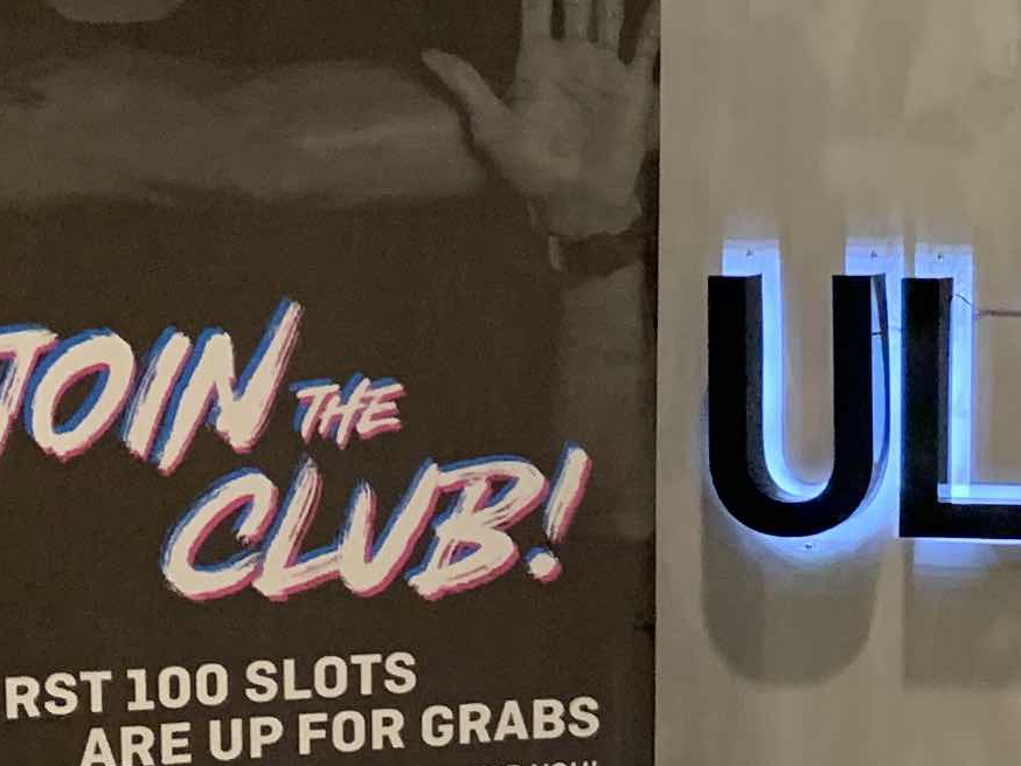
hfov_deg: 15.4
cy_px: 272
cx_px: 1429
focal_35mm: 120
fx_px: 3538
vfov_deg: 12.3
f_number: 1.8
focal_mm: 4.25
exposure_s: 1/60
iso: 400
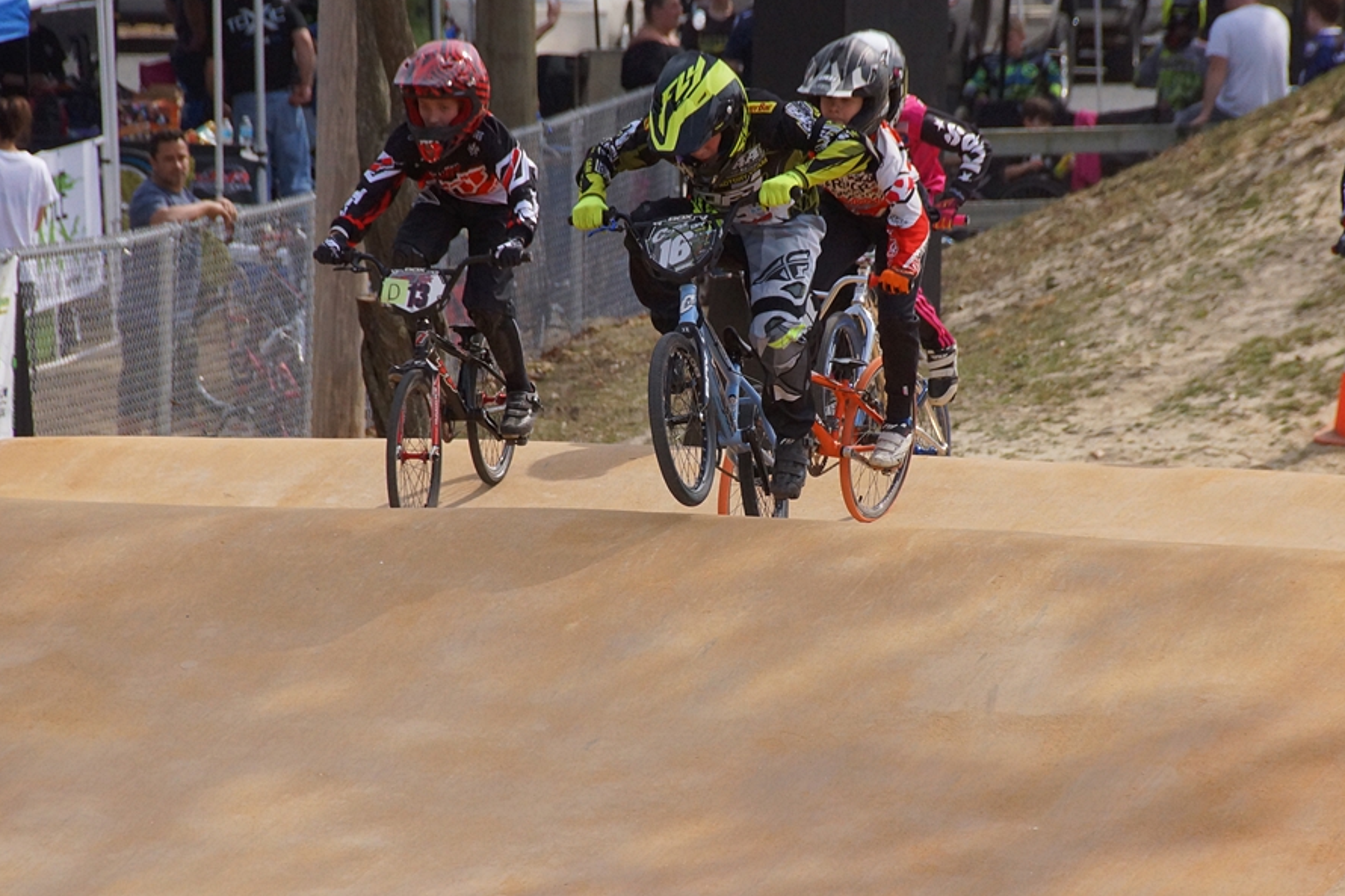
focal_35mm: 364
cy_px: 379
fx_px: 13596
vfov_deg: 3.8
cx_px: 739
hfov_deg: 5.7
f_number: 8
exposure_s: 1/2000
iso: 800
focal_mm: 180
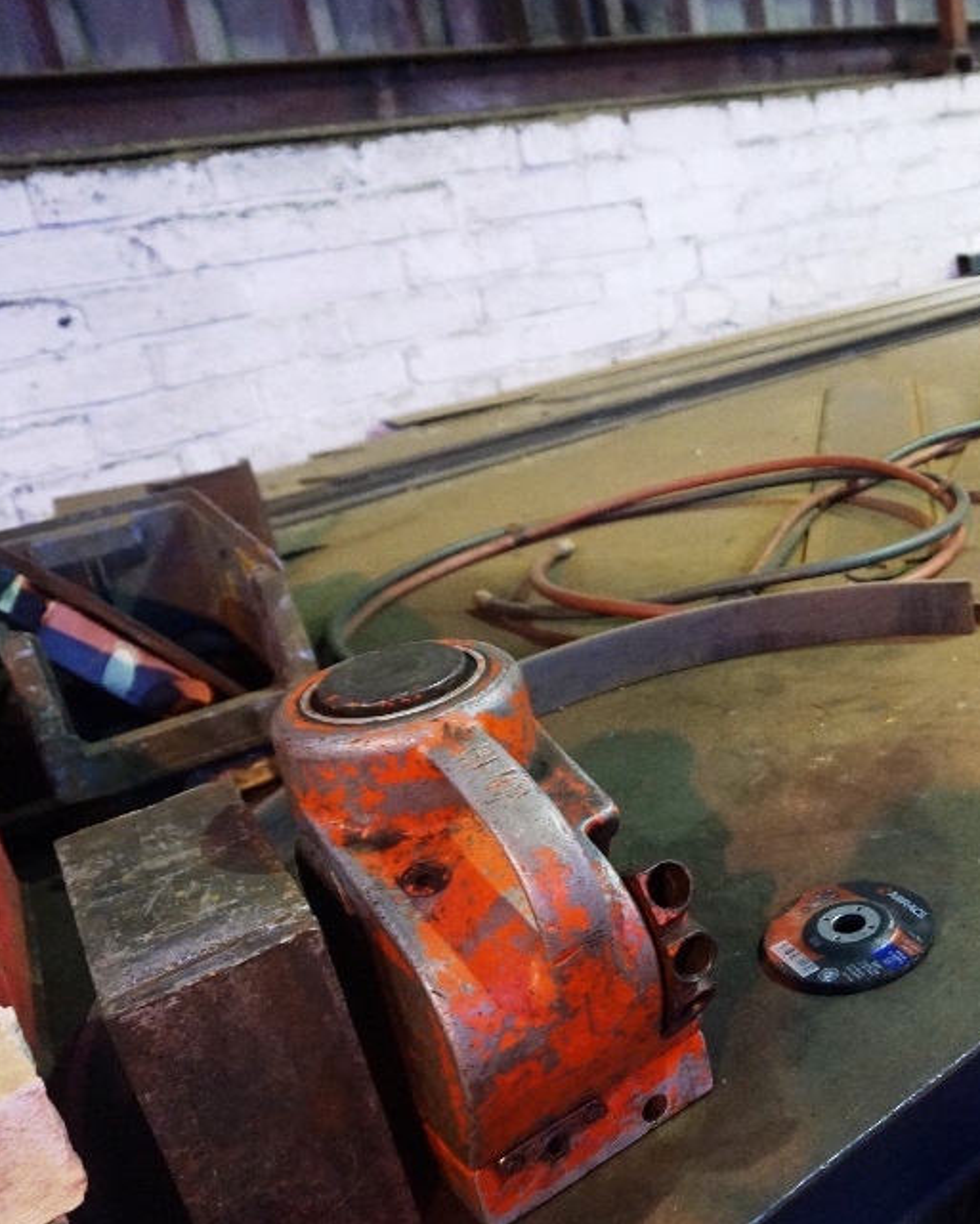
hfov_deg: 37.2
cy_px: 610
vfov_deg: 50.3
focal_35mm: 36
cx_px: 963
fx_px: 1305
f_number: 3.5
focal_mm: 16
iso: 3200
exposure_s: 1/40
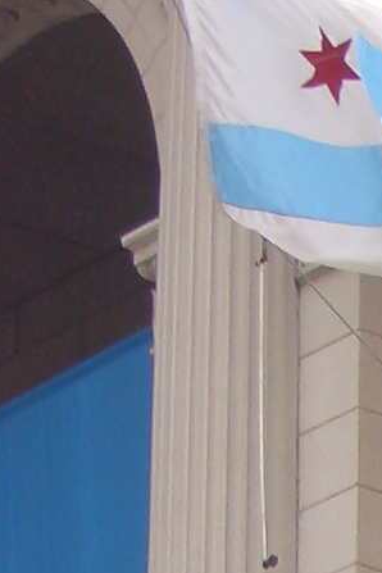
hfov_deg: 3.6
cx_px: 1222
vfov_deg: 5.4
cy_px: 1310
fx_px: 5873
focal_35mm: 369
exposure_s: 1/80
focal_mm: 10.2
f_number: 3.5
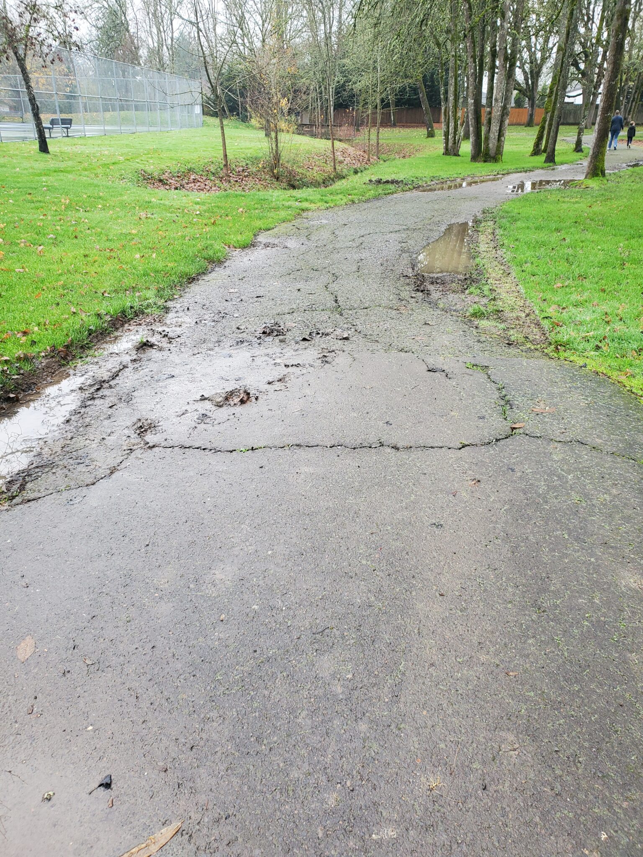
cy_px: 428
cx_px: 322
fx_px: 644
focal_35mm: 26
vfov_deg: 67.3
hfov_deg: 53.1
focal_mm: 4.3
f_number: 2.4
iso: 125
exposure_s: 1/100
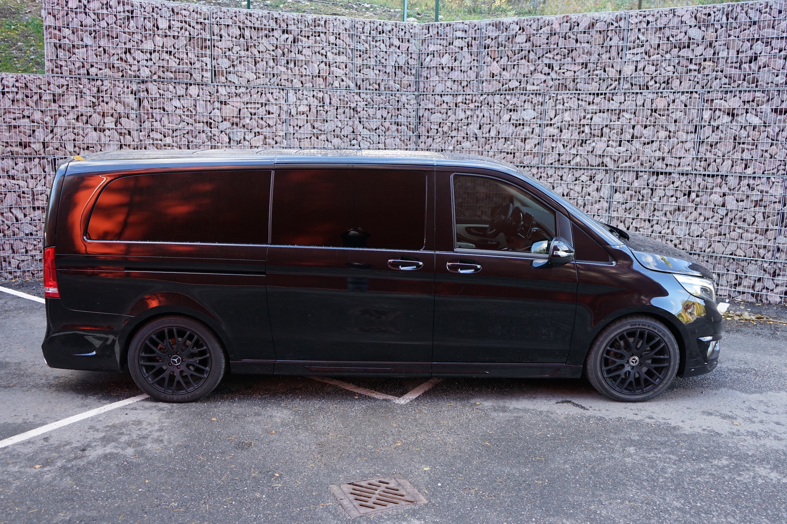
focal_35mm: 30
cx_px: 394
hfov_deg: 61.9
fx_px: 656
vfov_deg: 43.6
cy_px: 262
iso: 500
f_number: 4
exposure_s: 1/160
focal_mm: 30
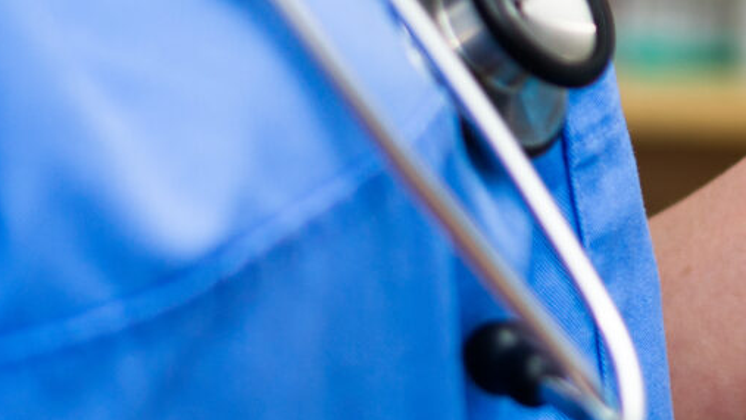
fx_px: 4707
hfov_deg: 8.9
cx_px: 1040
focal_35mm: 238
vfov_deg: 5.1
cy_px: -83
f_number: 2.5
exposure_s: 1/200
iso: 100
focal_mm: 50
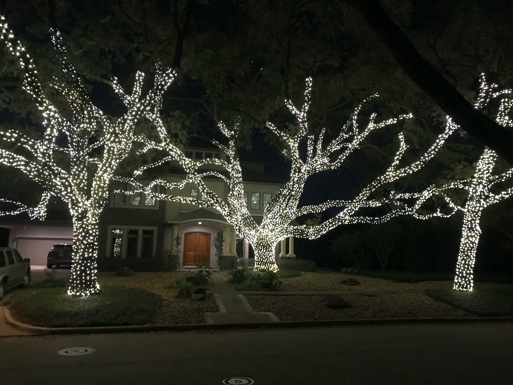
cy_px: 192
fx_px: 415
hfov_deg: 63.4
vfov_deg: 49.7
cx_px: 256
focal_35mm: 28
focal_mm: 3.99
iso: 80
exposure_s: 1/7
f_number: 1.8
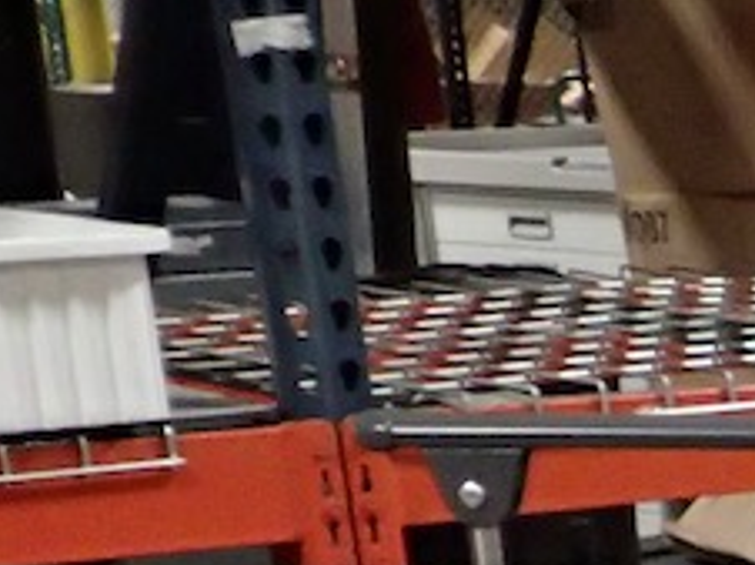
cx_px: 1898
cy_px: 1494
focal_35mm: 170
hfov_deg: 10.0
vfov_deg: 7.9
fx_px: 3704
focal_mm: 5.5
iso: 800
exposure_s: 1/30
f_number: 2.3
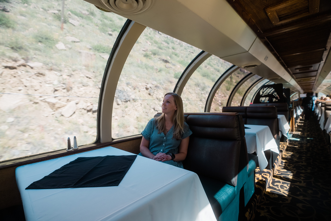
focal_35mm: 17
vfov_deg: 70.5
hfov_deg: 93.2
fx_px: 156
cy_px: 110
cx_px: 166
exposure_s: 1/60
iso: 250
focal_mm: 17
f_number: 4
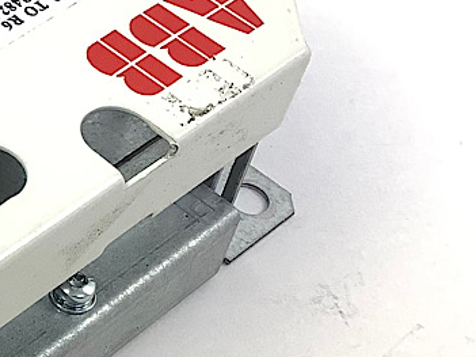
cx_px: -199
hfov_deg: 17.2
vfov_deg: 14.1
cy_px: 114
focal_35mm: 105
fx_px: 1443
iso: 50
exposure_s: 1/50
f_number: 2.4
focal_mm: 3.3
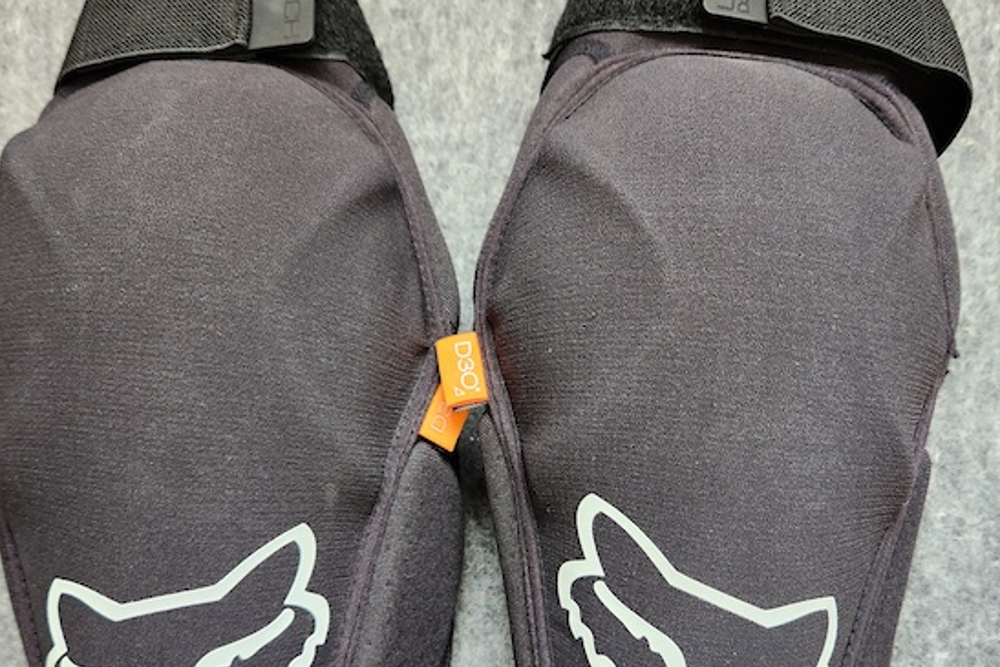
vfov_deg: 37.6
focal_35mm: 35
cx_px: 486
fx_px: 972
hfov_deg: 54.4
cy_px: 417
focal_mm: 5.4
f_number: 1.8
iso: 160
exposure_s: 1/180
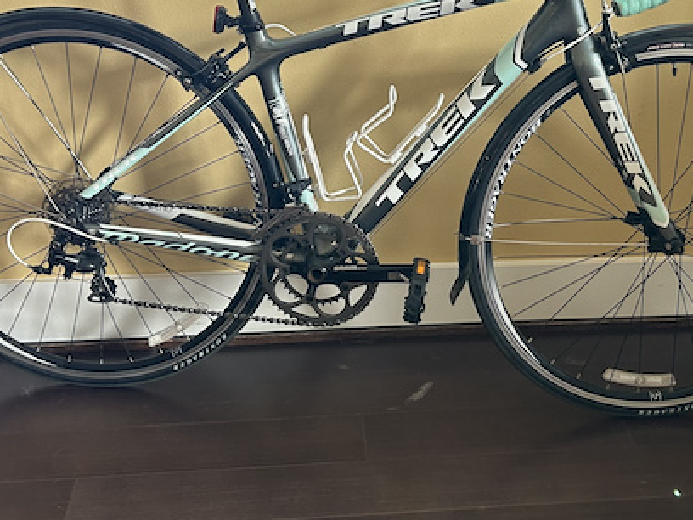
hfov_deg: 37.3
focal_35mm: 51
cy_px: 121
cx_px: 425
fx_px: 1021
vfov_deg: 28.1
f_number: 1.5
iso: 100
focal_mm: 5.7
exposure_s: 1/60
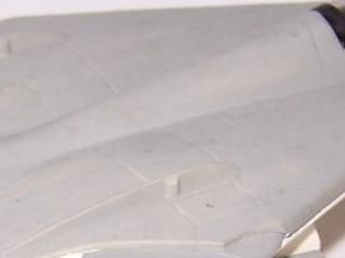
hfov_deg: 12.9
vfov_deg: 9.6
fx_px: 1514
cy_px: 320
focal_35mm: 152
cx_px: 65
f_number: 2.8
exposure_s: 1/60
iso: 80
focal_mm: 6.3
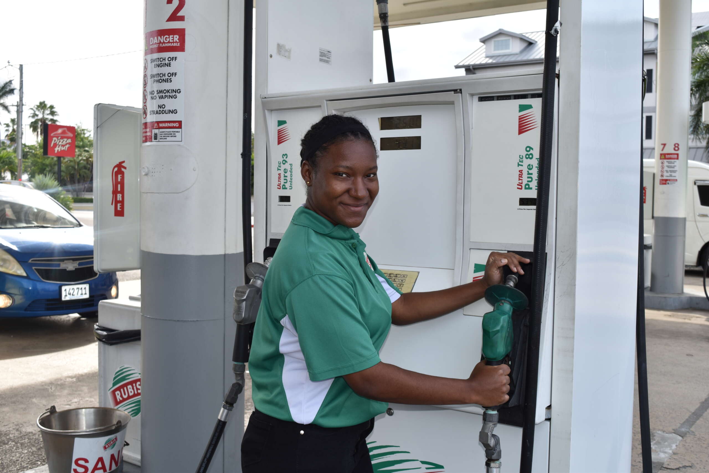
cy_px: 236
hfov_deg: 49.6
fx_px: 768
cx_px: 354
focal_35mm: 39
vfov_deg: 34.2
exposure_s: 1/200
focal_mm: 26
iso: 100
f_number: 7.1
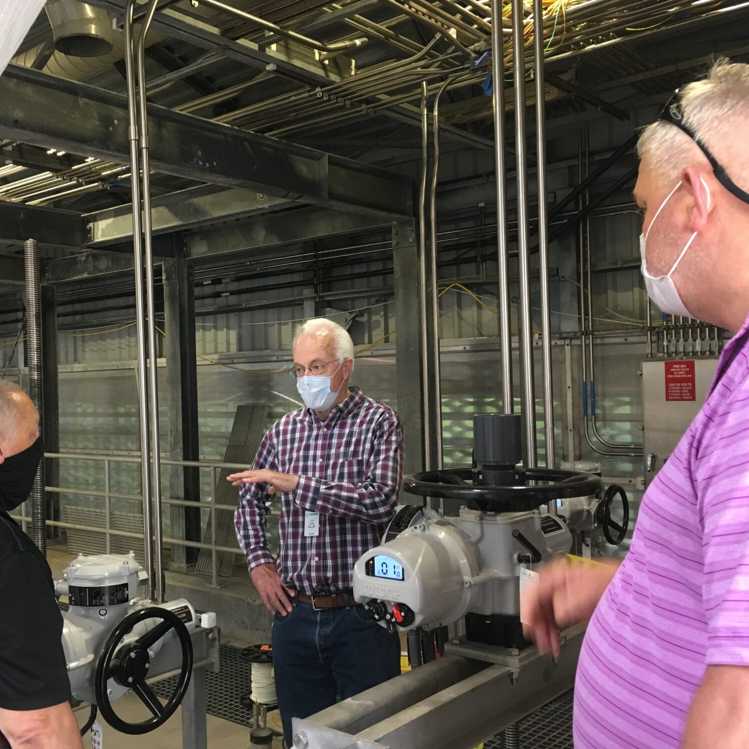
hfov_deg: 46.8
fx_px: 857
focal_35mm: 35
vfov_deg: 47.2
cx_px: 277
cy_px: 376
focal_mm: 4.15
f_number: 2.2
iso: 100
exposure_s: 1/30
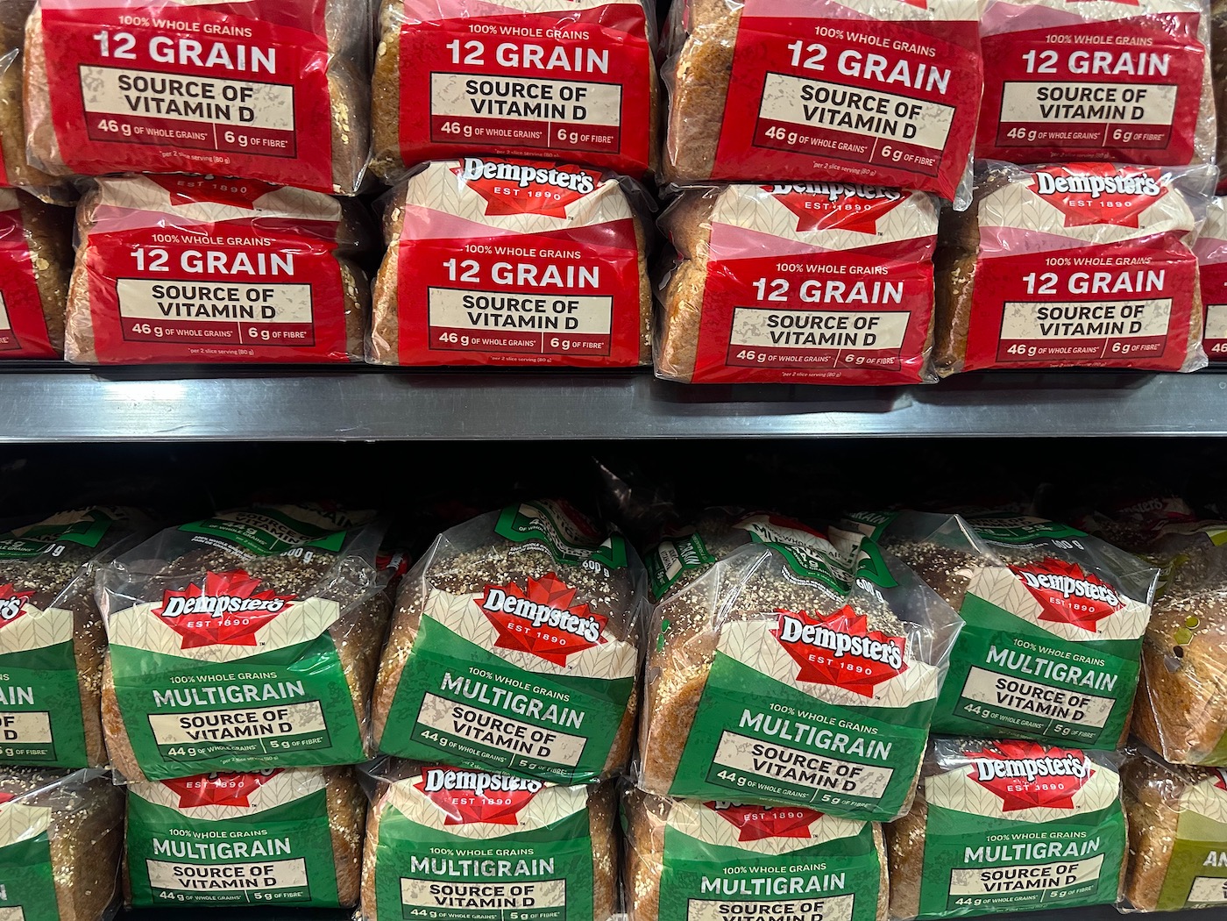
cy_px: 460
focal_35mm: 24
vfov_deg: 56.8
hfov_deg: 71.6
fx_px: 851
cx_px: 614
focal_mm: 6.86
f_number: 1.78
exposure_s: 1/60
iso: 500
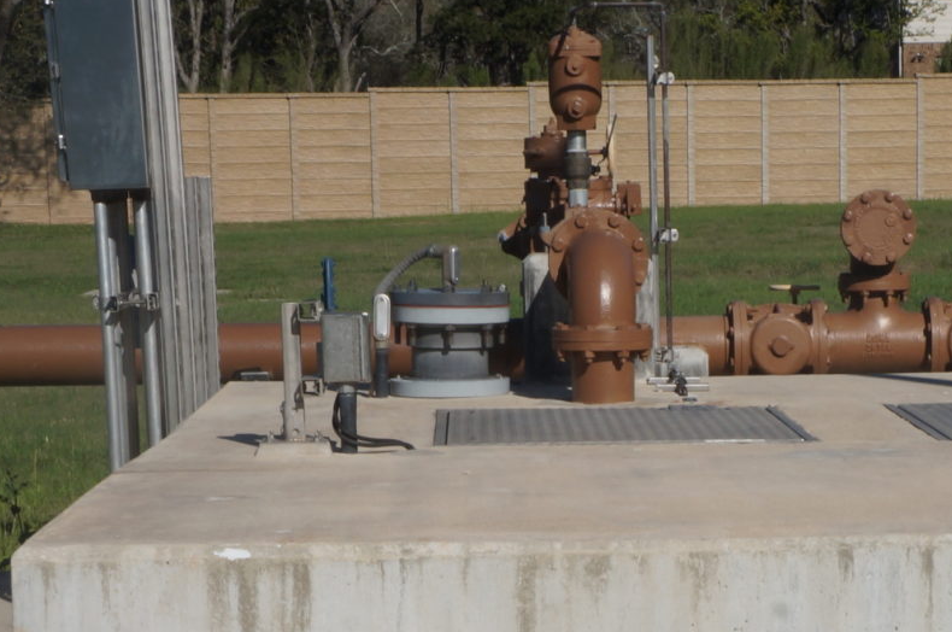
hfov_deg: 15.9
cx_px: 757
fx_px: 3387
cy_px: 689
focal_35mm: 128
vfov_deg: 10.5
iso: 200
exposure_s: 1/160
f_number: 22
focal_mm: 33
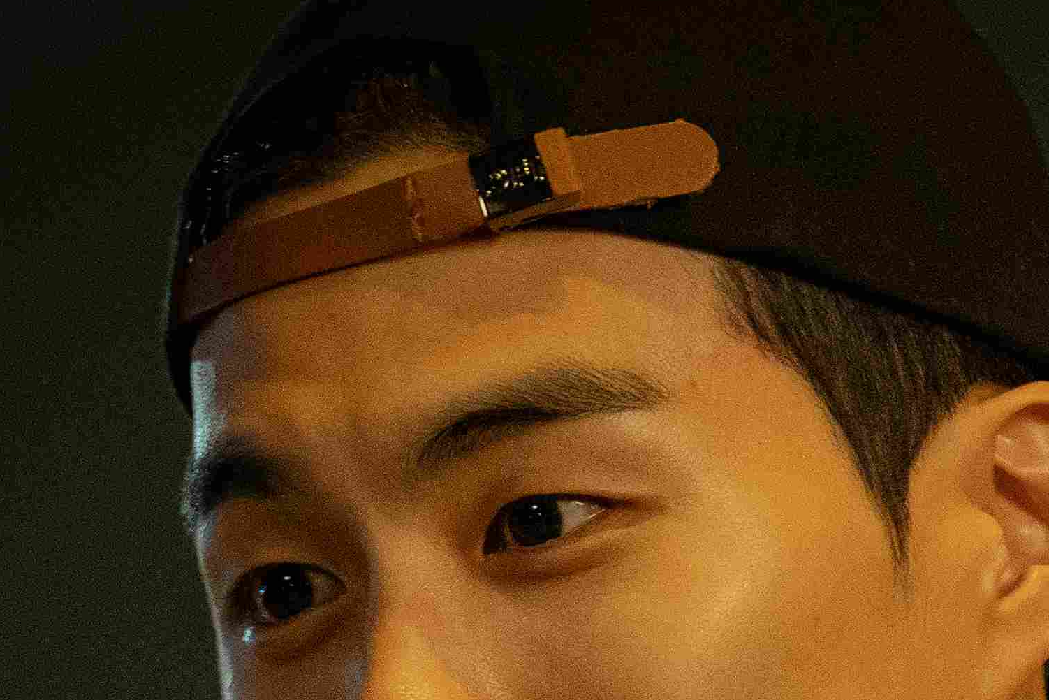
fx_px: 18039
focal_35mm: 619
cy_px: 1051
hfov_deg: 3.3
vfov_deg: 2.2
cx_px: 1133
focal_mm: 155
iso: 6400
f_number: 3.5
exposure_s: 1/100
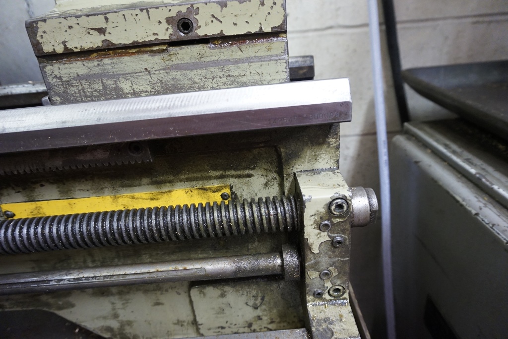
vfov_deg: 53.1
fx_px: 339
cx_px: 254
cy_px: 170
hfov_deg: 73.7
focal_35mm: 24
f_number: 4
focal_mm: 16
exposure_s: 1/60
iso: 1600
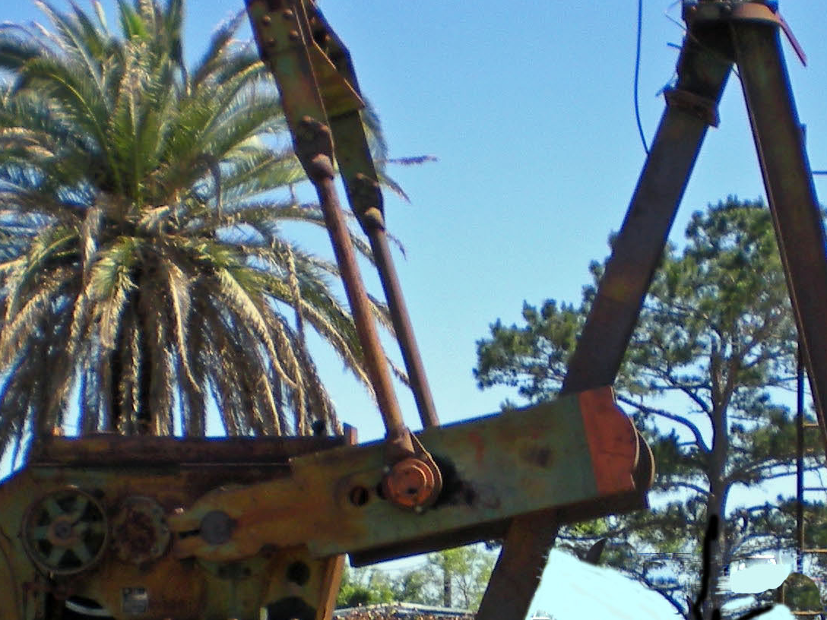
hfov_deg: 17.2
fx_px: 2724
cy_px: 509
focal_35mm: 114
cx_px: 545
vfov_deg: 12.9
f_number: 4.6
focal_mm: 6.3
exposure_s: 1/305
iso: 64
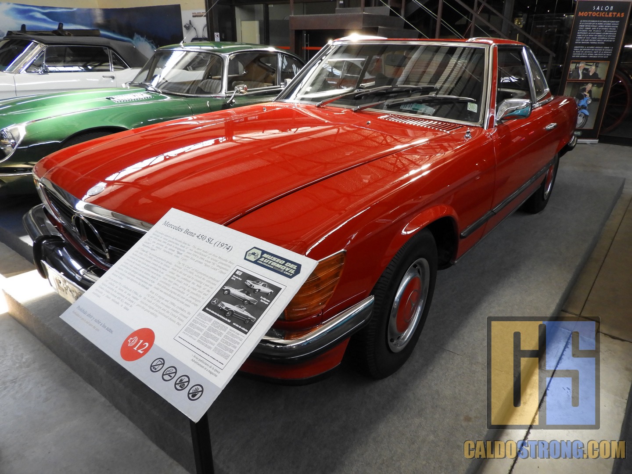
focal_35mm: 24
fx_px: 438
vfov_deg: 56.8
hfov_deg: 71.6
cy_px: 237
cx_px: 316
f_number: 3.3
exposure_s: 1/30
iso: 400
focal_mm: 4.3
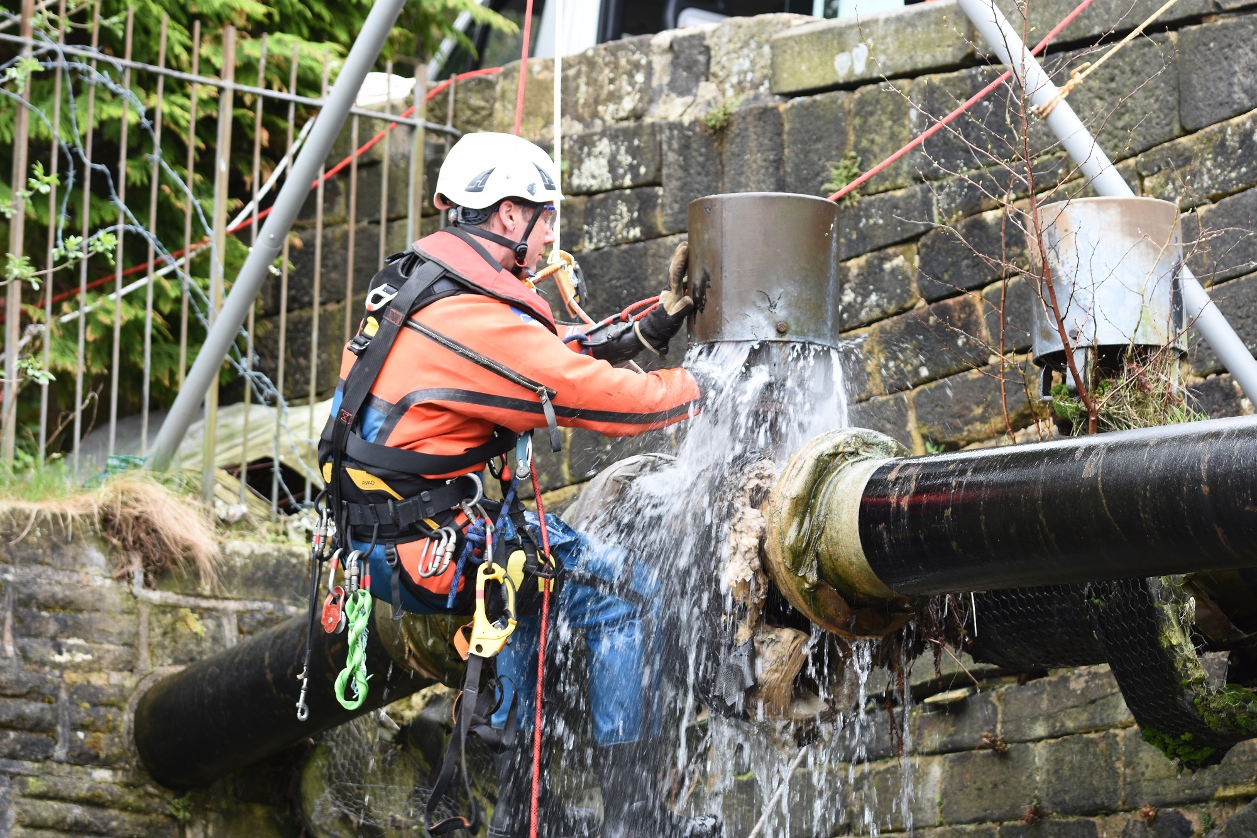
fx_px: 4975
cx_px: 628
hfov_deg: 14.4
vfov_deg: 9.6
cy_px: 419
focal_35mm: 142
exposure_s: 1/100
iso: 200
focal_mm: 95
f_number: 4
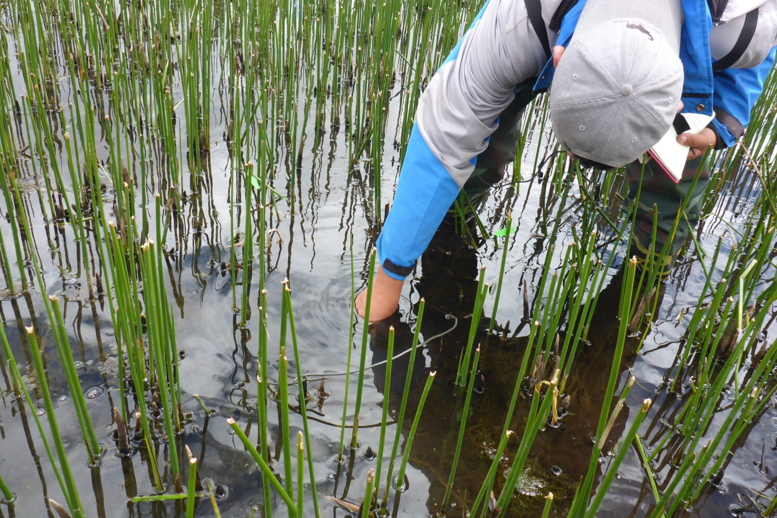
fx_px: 647
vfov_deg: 43.6
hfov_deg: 61.9
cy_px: 276
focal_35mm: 30
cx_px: 383
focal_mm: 4.9
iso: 100
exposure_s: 1/250
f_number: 3.3
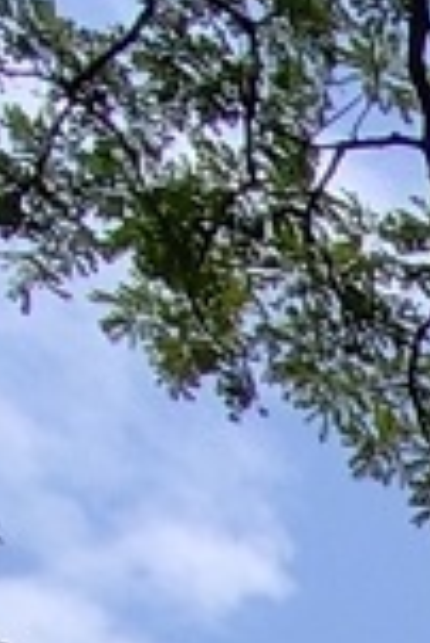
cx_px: 1846
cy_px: 1397
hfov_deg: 7.0
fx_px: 2467
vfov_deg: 12.5
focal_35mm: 138
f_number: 2.2
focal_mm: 1.65
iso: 50
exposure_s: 1/2182
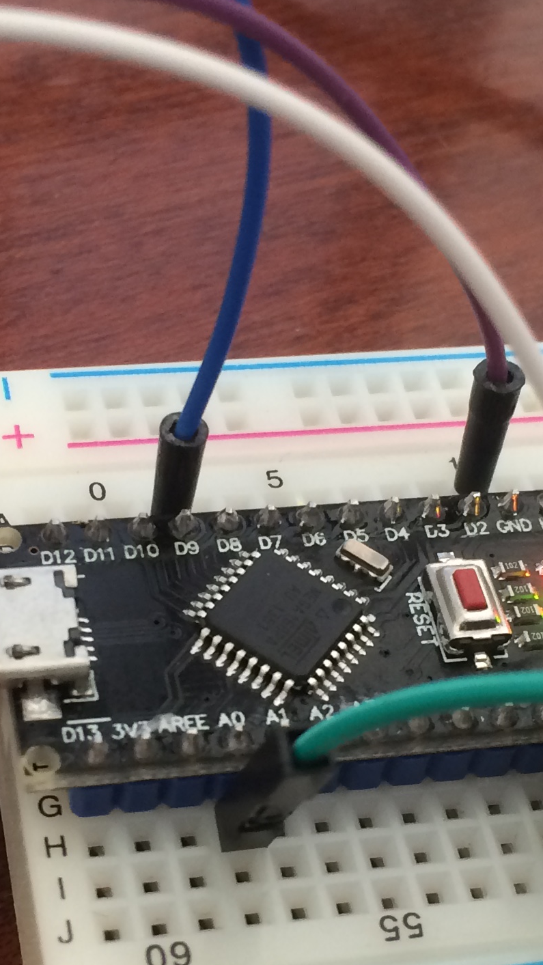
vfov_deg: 28.9
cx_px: 226
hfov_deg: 16.5
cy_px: 528
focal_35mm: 73
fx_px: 1868
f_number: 2.2
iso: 100
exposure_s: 1/33
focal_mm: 4.15
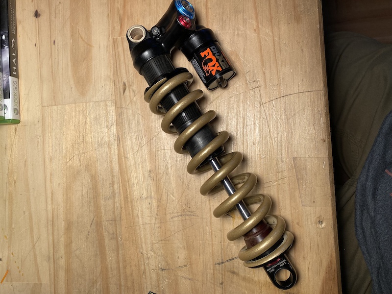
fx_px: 294
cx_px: 196
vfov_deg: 53.1
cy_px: 147
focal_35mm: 26
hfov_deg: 67.3
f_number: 1.8
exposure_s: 1/120
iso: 80
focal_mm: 4.25
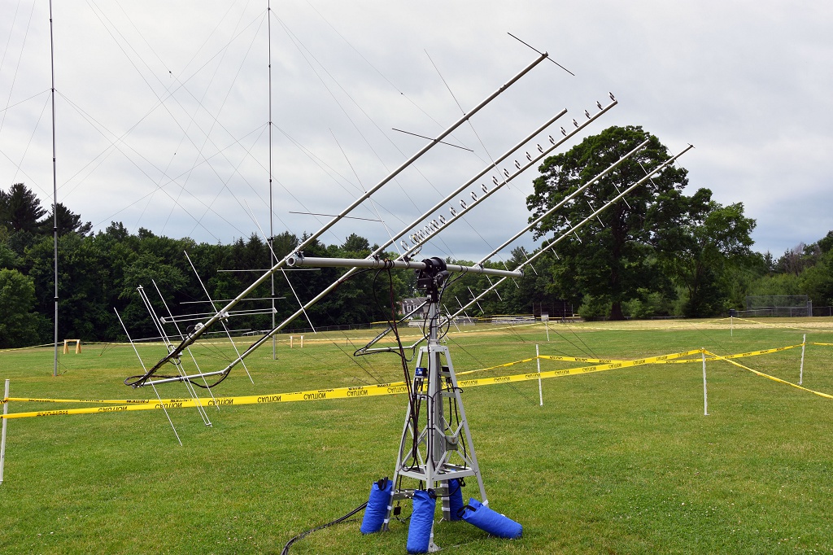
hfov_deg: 49.6
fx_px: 902
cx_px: 416
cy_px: 278
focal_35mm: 39
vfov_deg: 34.2
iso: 140
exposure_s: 1/500
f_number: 8
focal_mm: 26
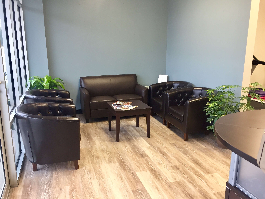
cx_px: 132
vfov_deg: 48.2
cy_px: 100
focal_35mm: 29
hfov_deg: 61.7
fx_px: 222
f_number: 2.2
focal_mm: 4.15
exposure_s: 1/30
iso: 64
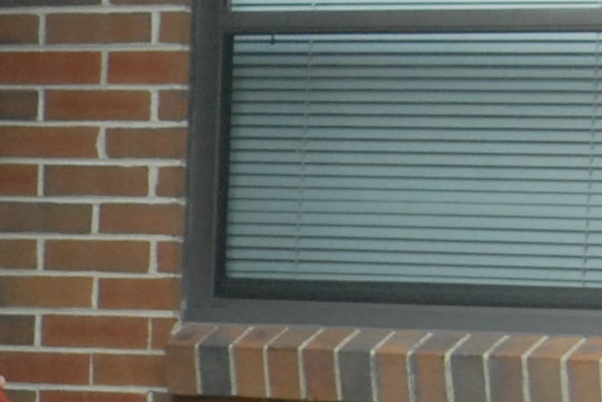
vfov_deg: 5.6
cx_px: -1159
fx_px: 4064
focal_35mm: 243
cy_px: 528
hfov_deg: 7.5
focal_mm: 26
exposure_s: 1/100
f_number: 13
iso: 500
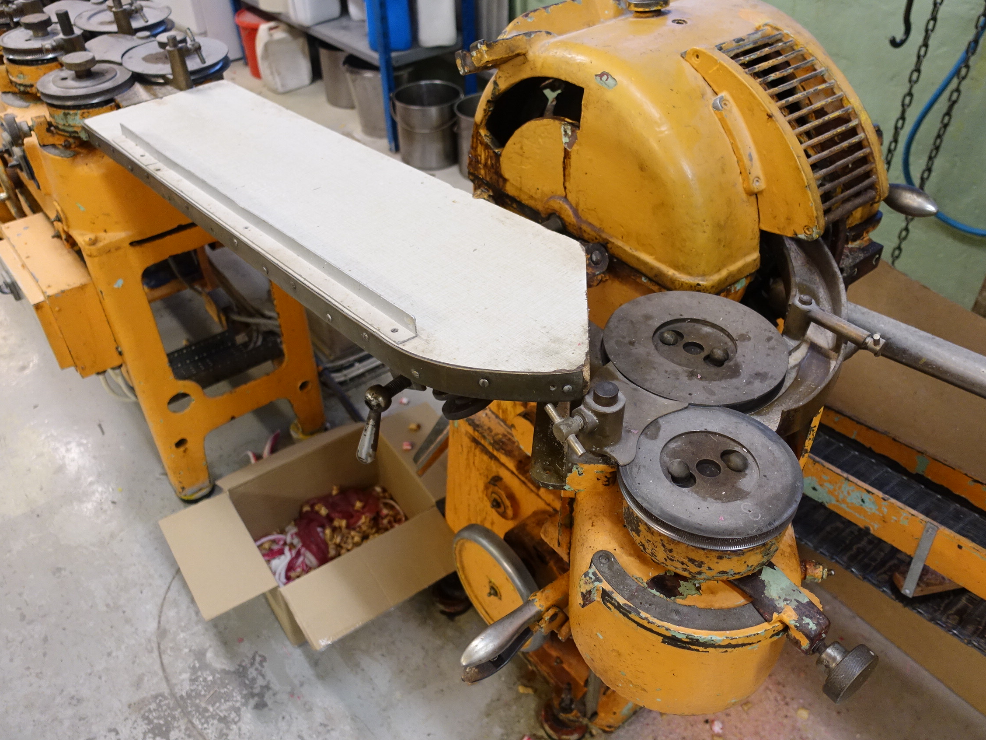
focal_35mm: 28
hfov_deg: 63.4
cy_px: 360
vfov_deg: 49.7
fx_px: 798
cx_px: 498
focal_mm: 8.8
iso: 1000
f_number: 2
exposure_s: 1/250
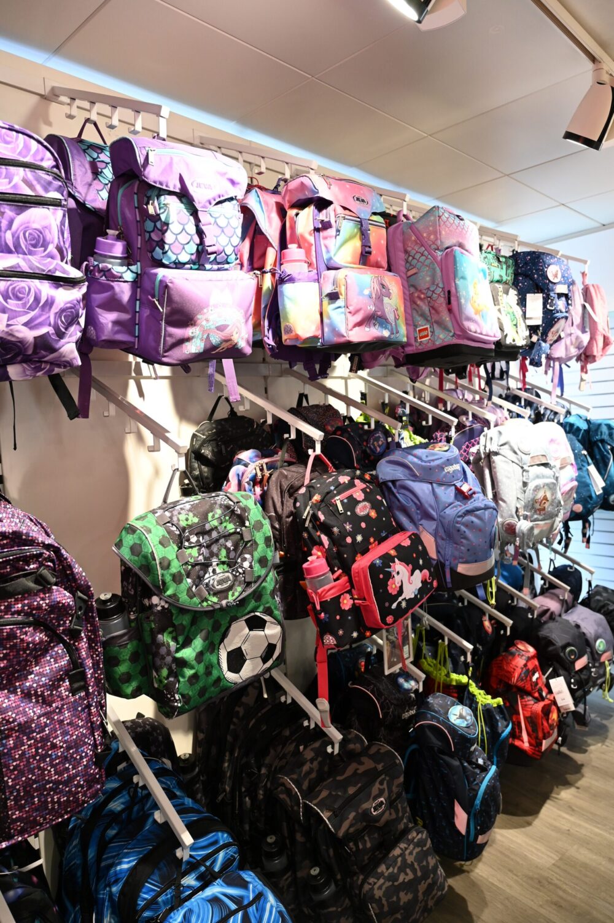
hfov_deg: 50.4
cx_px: 307
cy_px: 462
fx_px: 653
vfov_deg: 70.5
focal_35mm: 26
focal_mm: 25.5
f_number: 4
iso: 800
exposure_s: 1/125
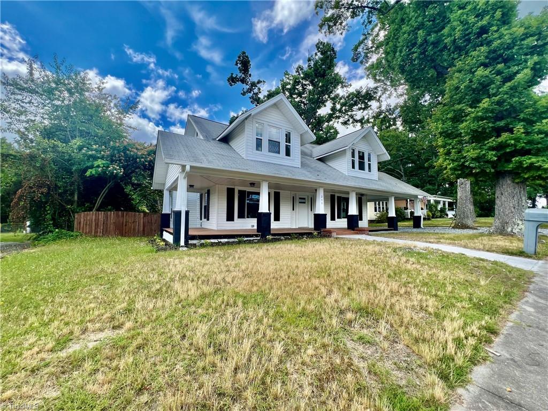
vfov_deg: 89.9
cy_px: 206
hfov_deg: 106.2
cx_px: 274
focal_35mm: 13
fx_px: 206
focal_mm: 1.57
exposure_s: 1/595
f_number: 1.8
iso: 32
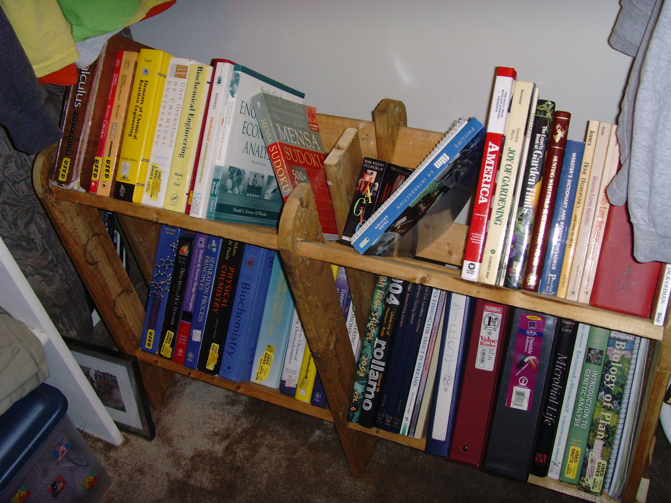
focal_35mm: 39
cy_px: 252
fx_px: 756
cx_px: 336
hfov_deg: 47.9
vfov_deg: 36.8
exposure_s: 1/45
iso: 200
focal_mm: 6.6
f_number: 3.5
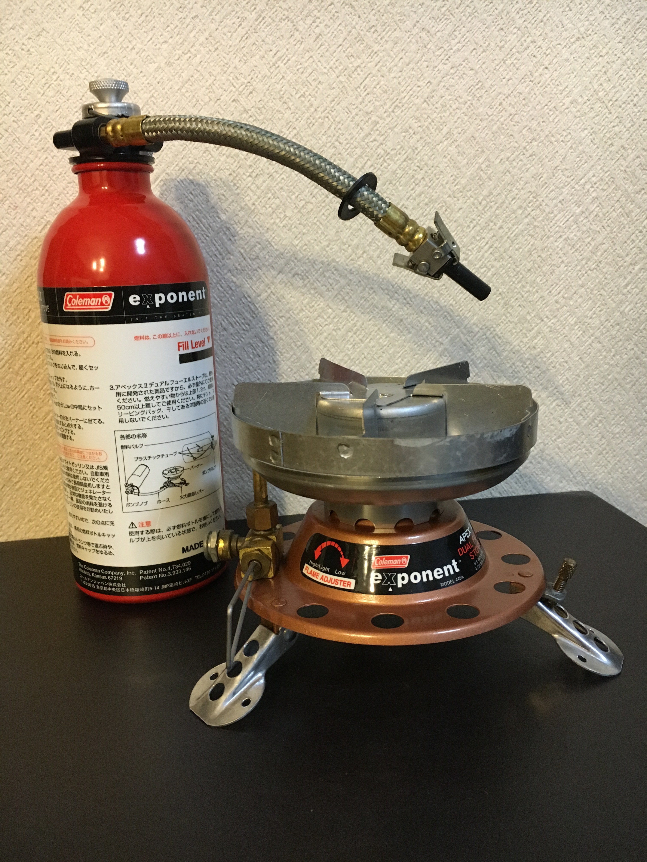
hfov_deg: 48.2
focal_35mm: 29
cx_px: 324
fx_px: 723
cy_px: 431
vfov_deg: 61.7
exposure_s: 1/30
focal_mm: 4.15
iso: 200
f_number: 2.2
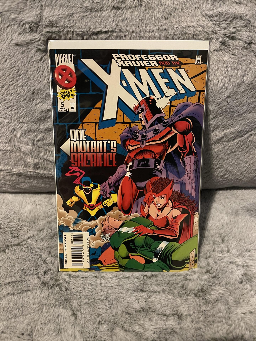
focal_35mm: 26
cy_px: 170
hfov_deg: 53.1
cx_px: 128
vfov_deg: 67.3
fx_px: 256
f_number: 1.6
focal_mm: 5.1
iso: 640
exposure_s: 1/30
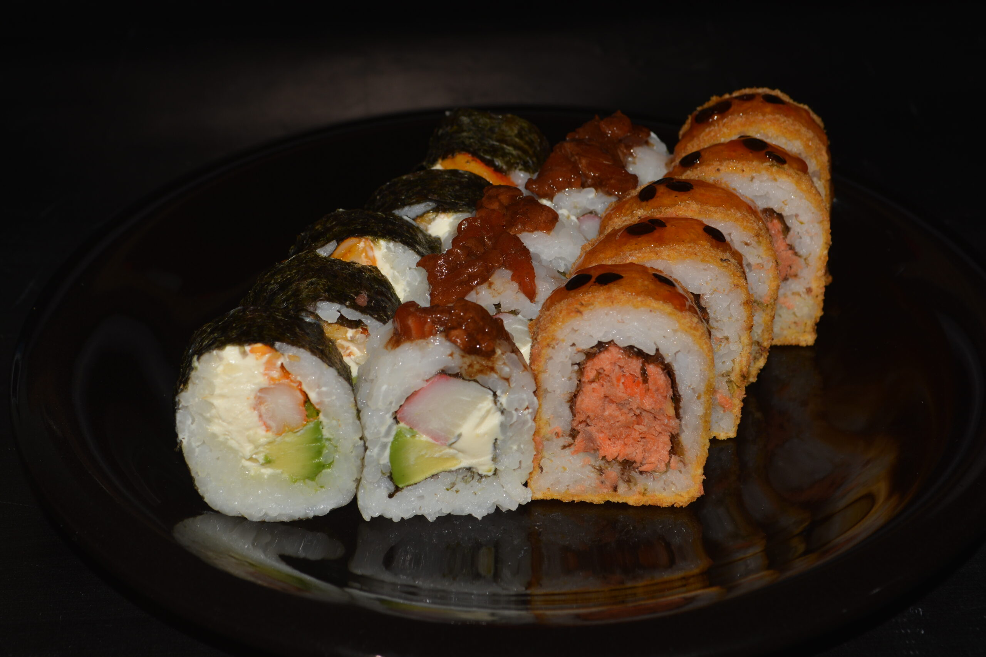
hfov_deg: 30.5
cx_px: 493
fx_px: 1808
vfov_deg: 20.6
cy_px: 328
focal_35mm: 66
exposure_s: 1/60
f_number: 8
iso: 100
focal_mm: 44
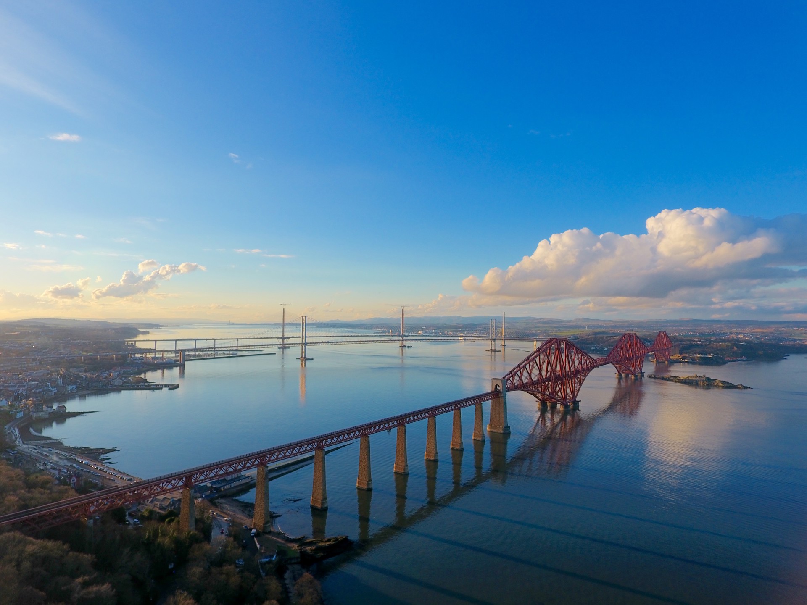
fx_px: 466
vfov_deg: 66.0
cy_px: 302
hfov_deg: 81.7
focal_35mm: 20
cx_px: 404
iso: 100
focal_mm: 3.61
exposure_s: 1/349
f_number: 2.8
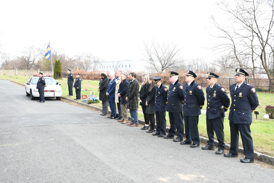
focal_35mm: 39
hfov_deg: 49.6
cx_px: 137
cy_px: 92
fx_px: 297
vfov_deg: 34.2
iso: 400
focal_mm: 26
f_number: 7.1
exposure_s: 1/200
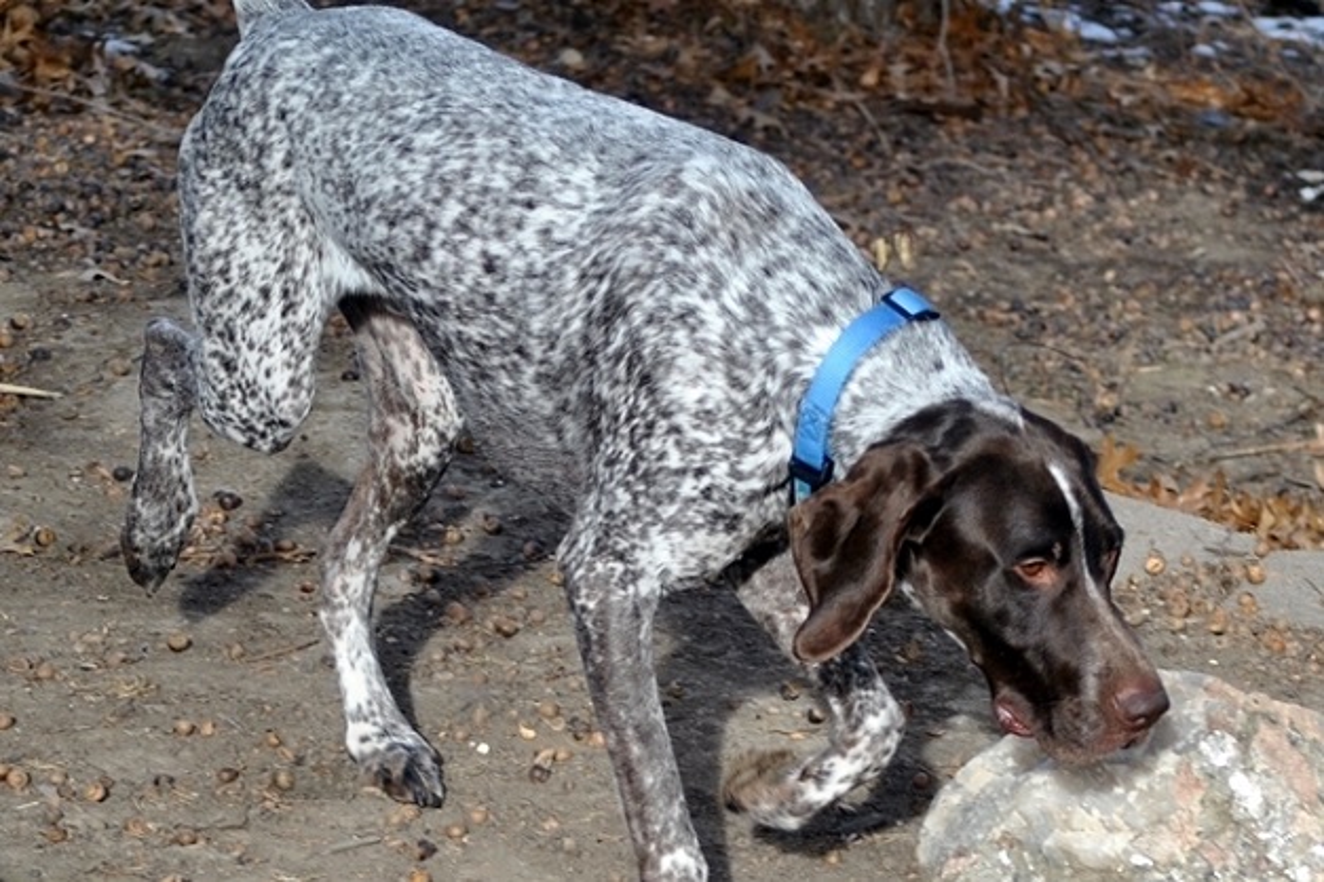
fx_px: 3972
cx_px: 662
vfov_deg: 12.7
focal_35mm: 108
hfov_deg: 18.9
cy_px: 441
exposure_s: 1/640
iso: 200
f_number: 4.2
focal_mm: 72
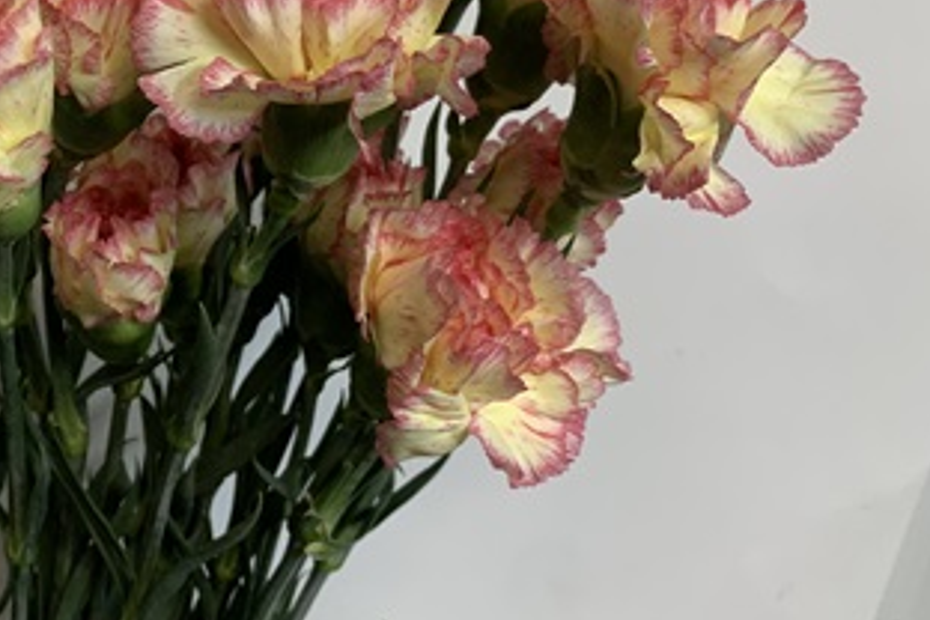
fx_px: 1343
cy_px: 107
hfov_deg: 35.7
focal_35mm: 52
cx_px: 78
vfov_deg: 25.5
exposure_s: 1/60
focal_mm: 4.25
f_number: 1.8
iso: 80
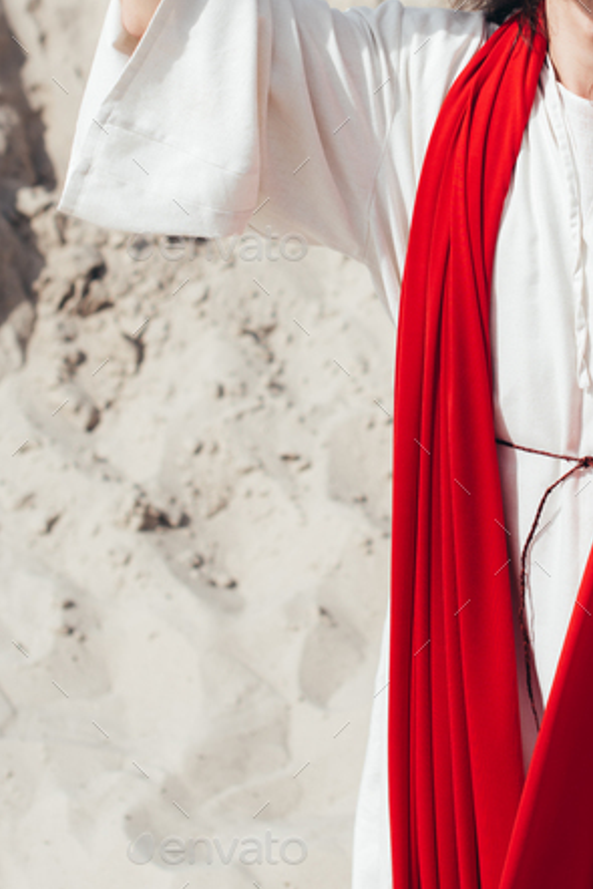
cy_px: 229
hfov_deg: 13.6
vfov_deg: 20.3
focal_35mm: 100
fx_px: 2469
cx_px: 513
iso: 100
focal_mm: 50
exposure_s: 1/2500
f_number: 3.5
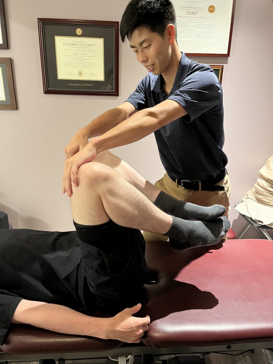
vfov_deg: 67.3
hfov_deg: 53.1
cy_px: 182
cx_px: 136
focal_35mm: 26
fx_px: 273
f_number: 1.6
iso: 500
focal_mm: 5.1
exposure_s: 1/40
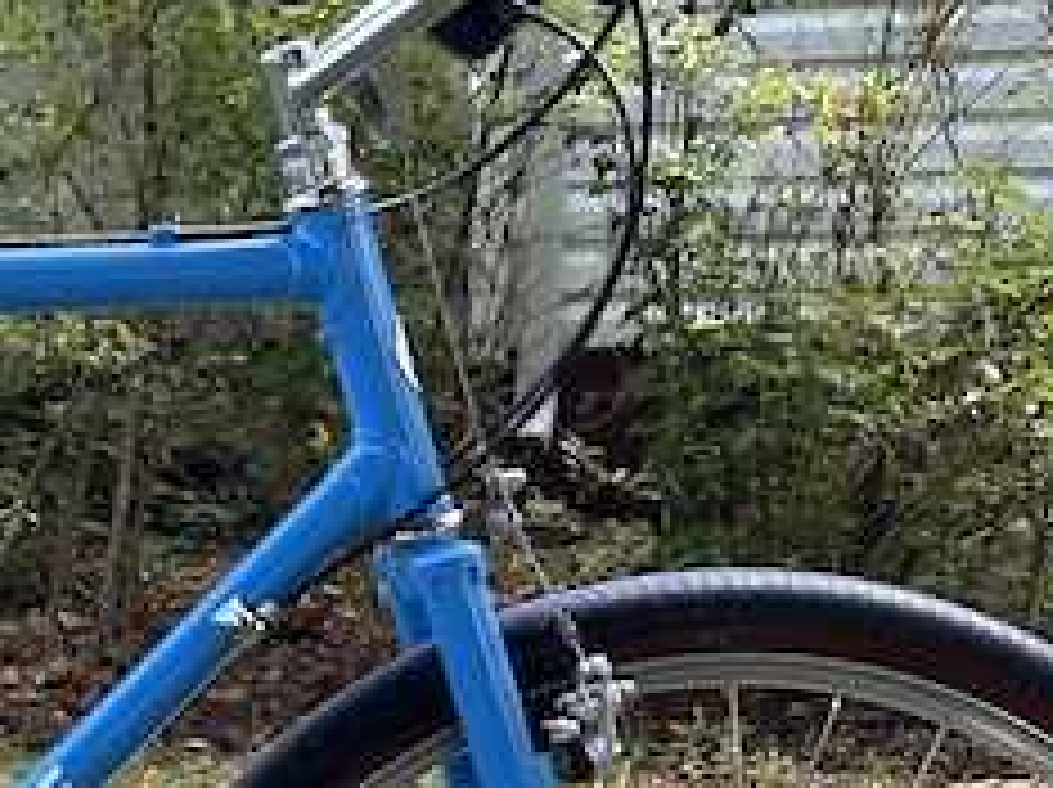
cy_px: 770
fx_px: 2705
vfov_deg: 16.3
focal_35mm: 89
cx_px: -324
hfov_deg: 20.2
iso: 40
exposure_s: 1/121
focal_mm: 5.7
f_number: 1.5
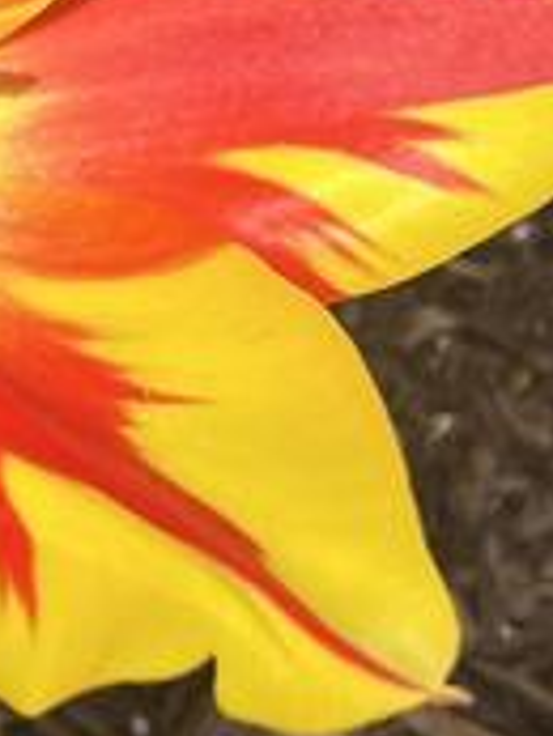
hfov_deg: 9.5
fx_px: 3191
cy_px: -183
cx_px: -366
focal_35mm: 150
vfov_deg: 12.8
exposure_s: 1/1923
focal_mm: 5.1
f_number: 1.6
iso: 50
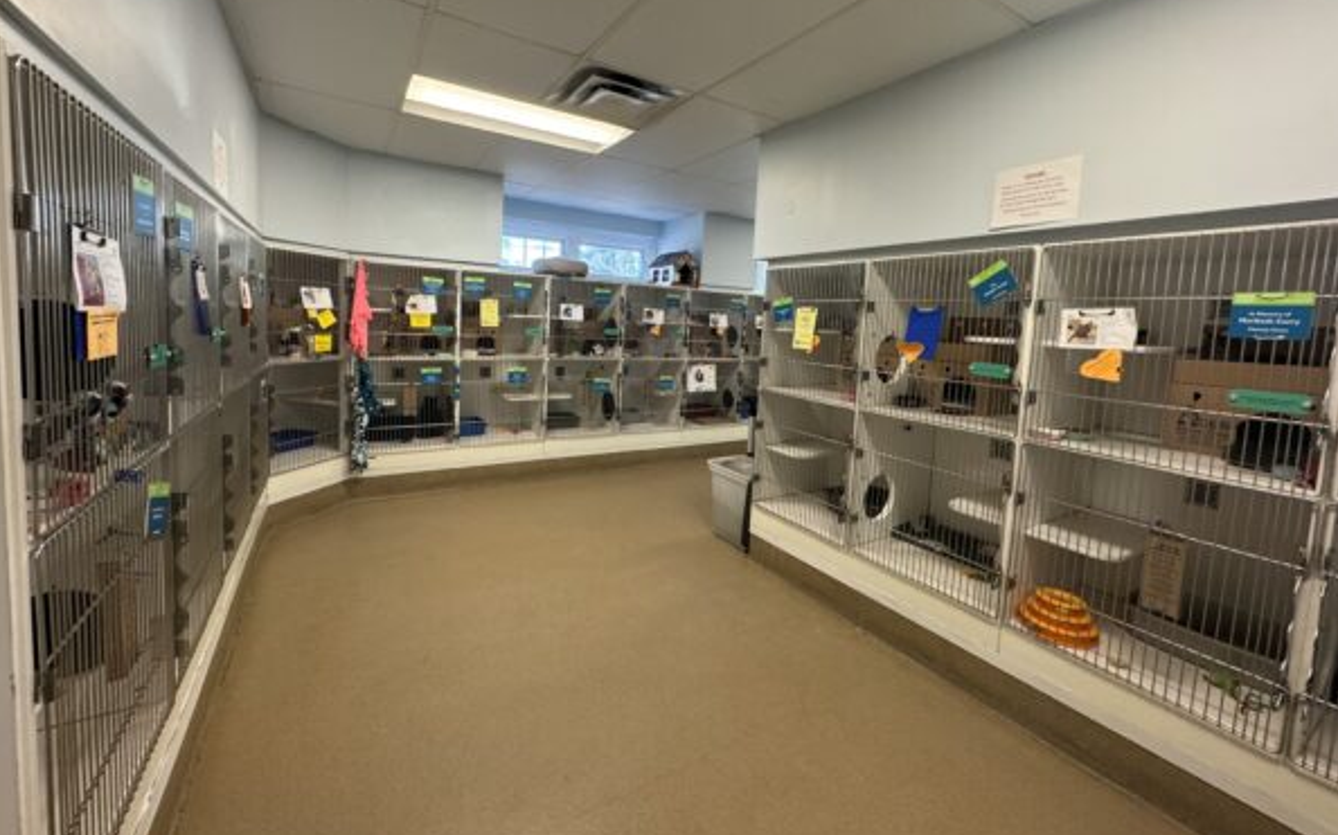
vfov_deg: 74.4
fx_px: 547
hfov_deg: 101.5
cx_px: 667
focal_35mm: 15
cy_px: 365
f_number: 2.2
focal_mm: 2.22
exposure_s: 1/60
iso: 250
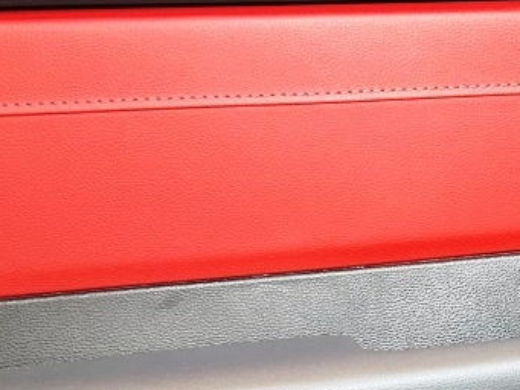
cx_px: 557
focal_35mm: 72
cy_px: 436
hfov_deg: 25.3
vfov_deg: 19.5
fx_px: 1082
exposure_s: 1/40
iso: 640
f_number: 1.78
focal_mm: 6.86
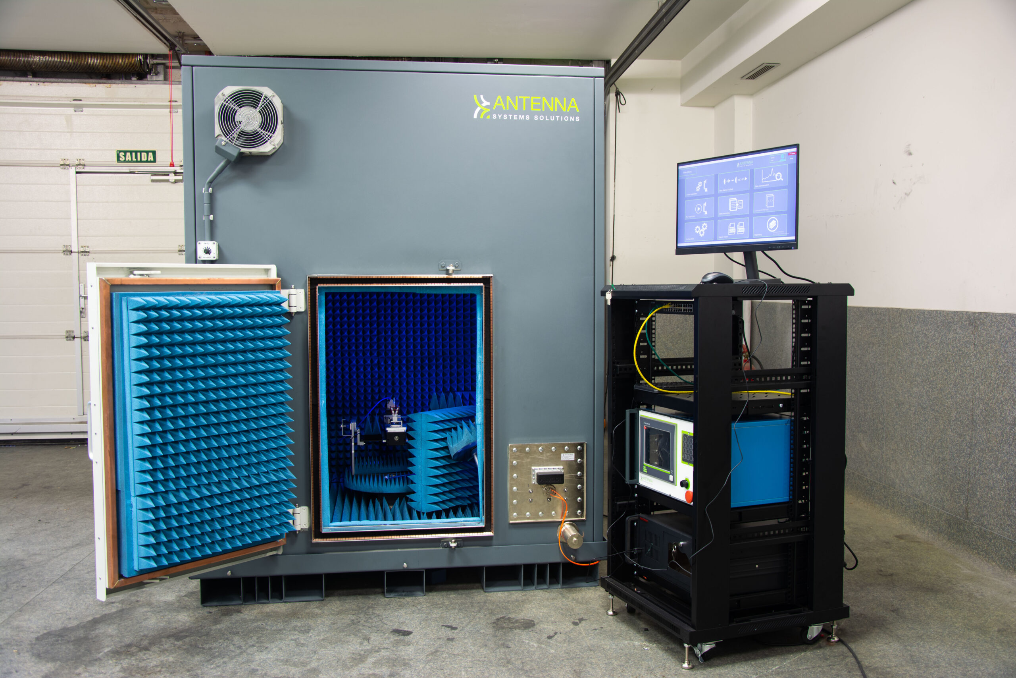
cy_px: 339
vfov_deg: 40.0
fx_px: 931
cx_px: 508
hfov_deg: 57.2
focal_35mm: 33
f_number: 3.8
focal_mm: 22
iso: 125
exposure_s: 1/2.5
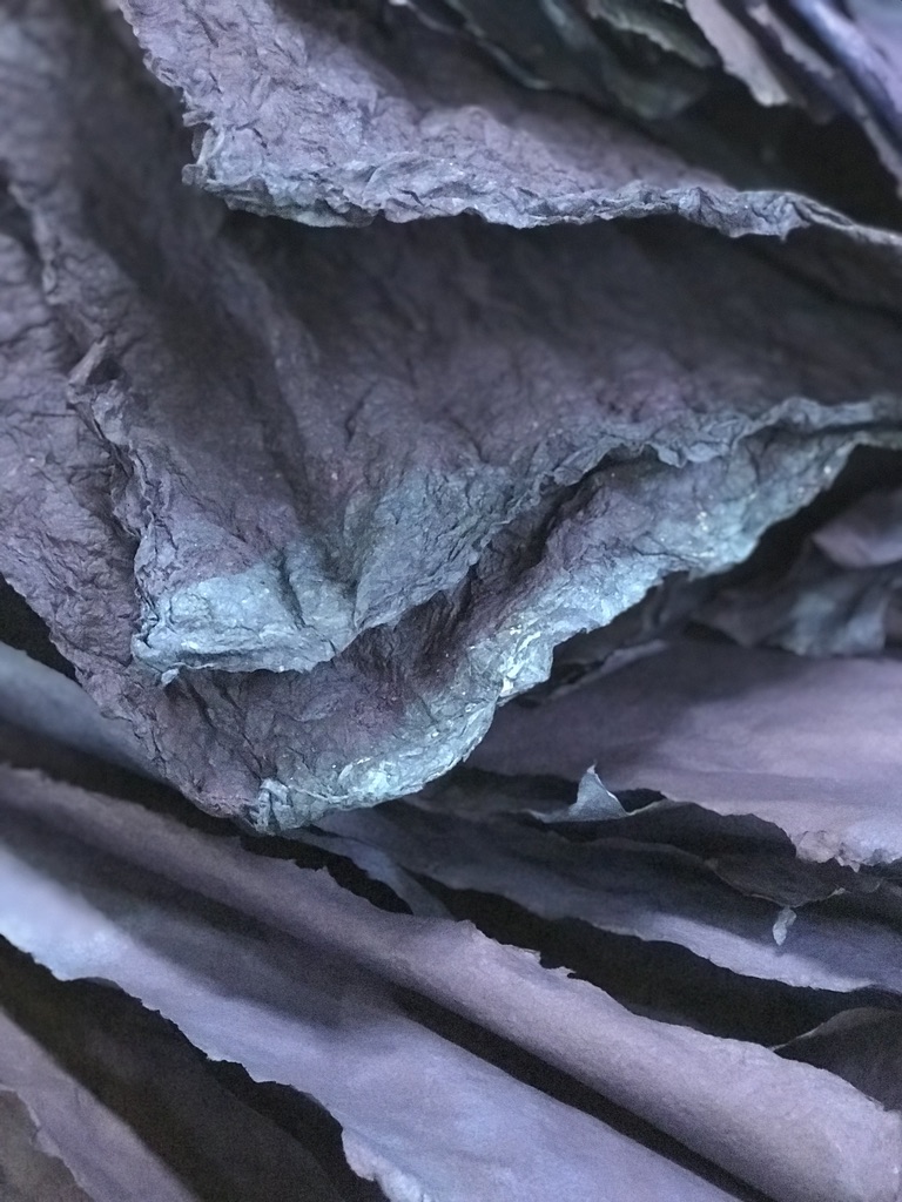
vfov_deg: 33.8
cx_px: 451
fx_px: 1980
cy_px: 601
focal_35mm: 57
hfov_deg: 25.7
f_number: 2.8
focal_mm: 6.6
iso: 1250
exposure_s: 1/60
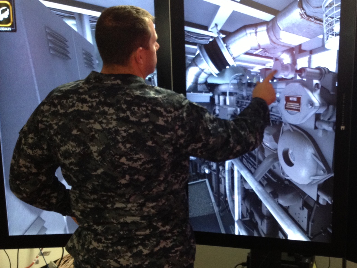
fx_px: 567
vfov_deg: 26.5
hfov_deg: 34.0
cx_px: 280
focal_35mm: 55
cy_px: 147
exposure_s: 1/20
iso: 200
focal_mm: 4.28
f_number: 2.4
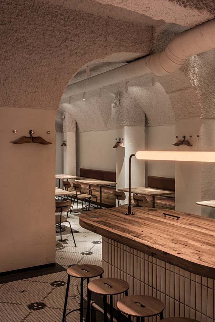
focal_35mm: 37
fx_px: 332
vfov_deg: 51.9
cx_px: 109
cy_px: 164
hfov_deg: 35.9
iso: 160
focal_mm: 36
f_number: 13
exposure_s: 1/3
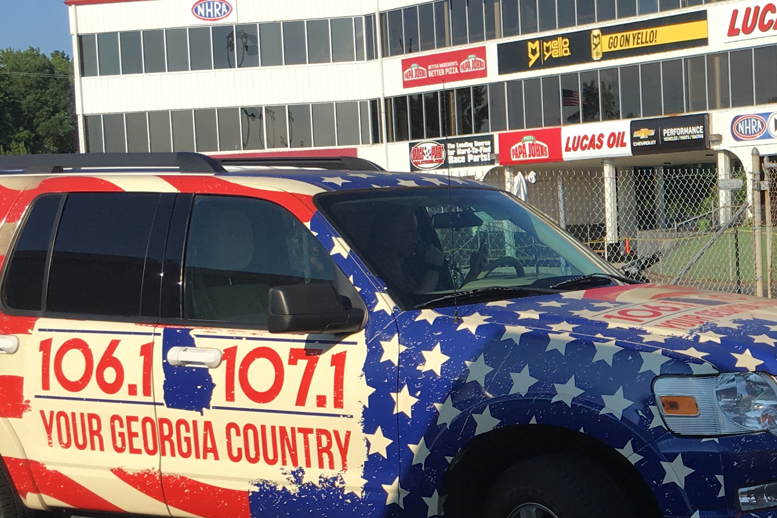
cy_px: 331
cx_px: 817
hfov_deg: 26.6
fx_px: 1532
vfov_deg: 19.1
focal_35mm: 71
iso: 25
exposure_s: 1/1570
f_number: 2.2
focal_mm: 4.15
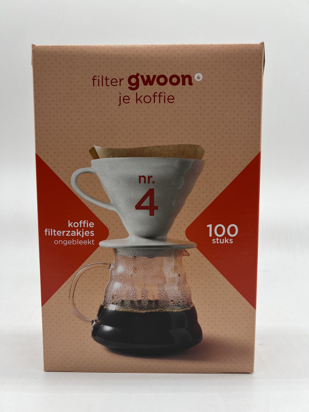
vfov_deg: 67.3
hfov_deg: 53.1
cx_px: 154
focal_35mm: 26
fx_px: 309
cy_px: 206
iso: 50
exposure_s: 1/480
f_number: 1.5
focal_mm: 5.7
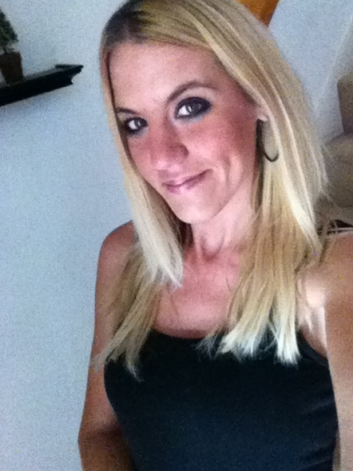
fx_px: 516
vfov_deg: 48.9
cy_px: 218
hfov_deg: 37.7
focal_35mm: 38
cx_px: 187
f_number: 2.4
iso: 1250
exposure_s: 1/30
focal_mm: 3.85
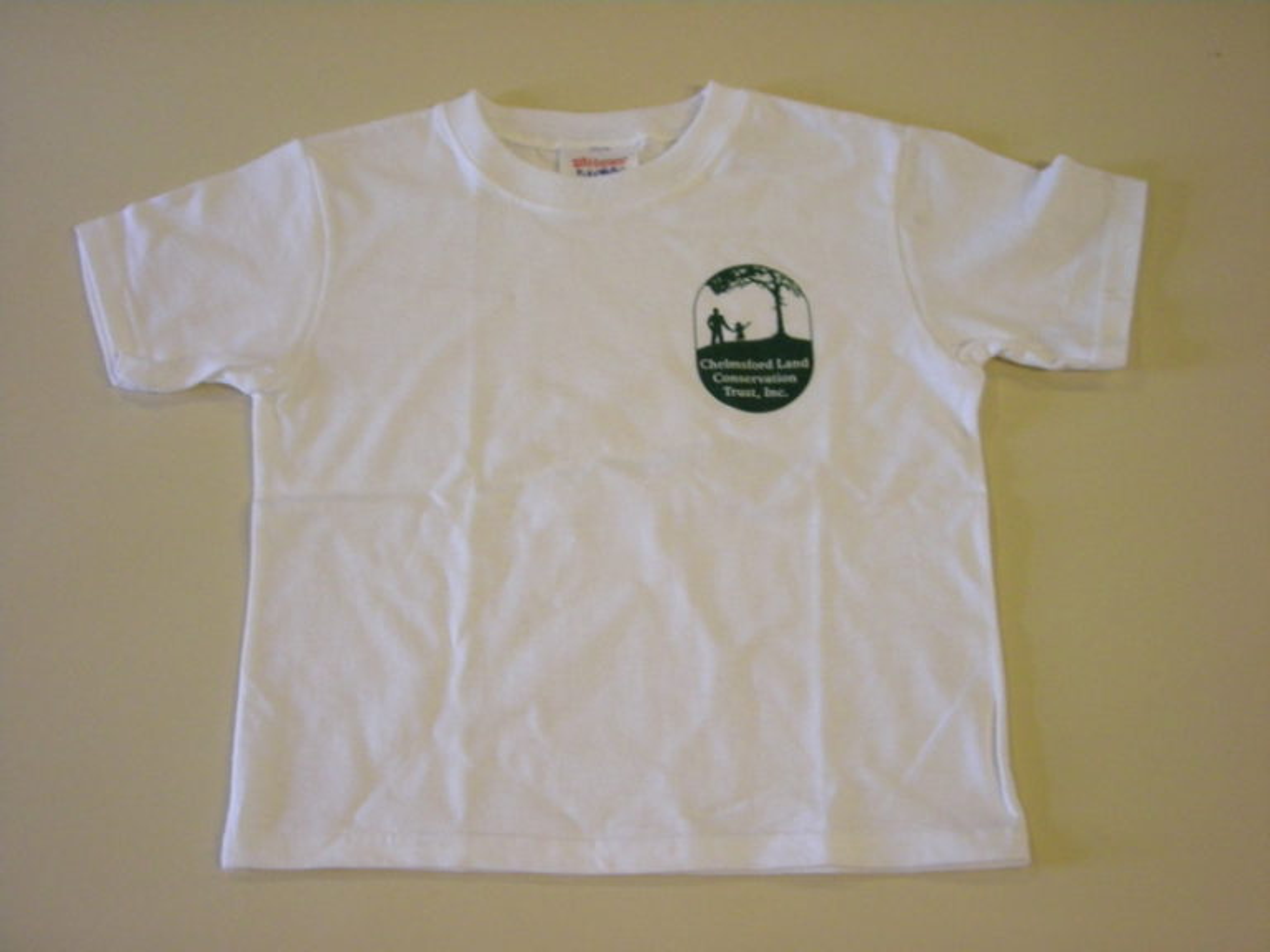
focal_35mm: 49
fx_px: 1798
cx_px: 635
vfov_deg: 29.7
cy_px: 476
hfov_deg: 38.9
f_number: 3.2
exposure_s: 1/43
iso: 400
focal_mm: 7.9
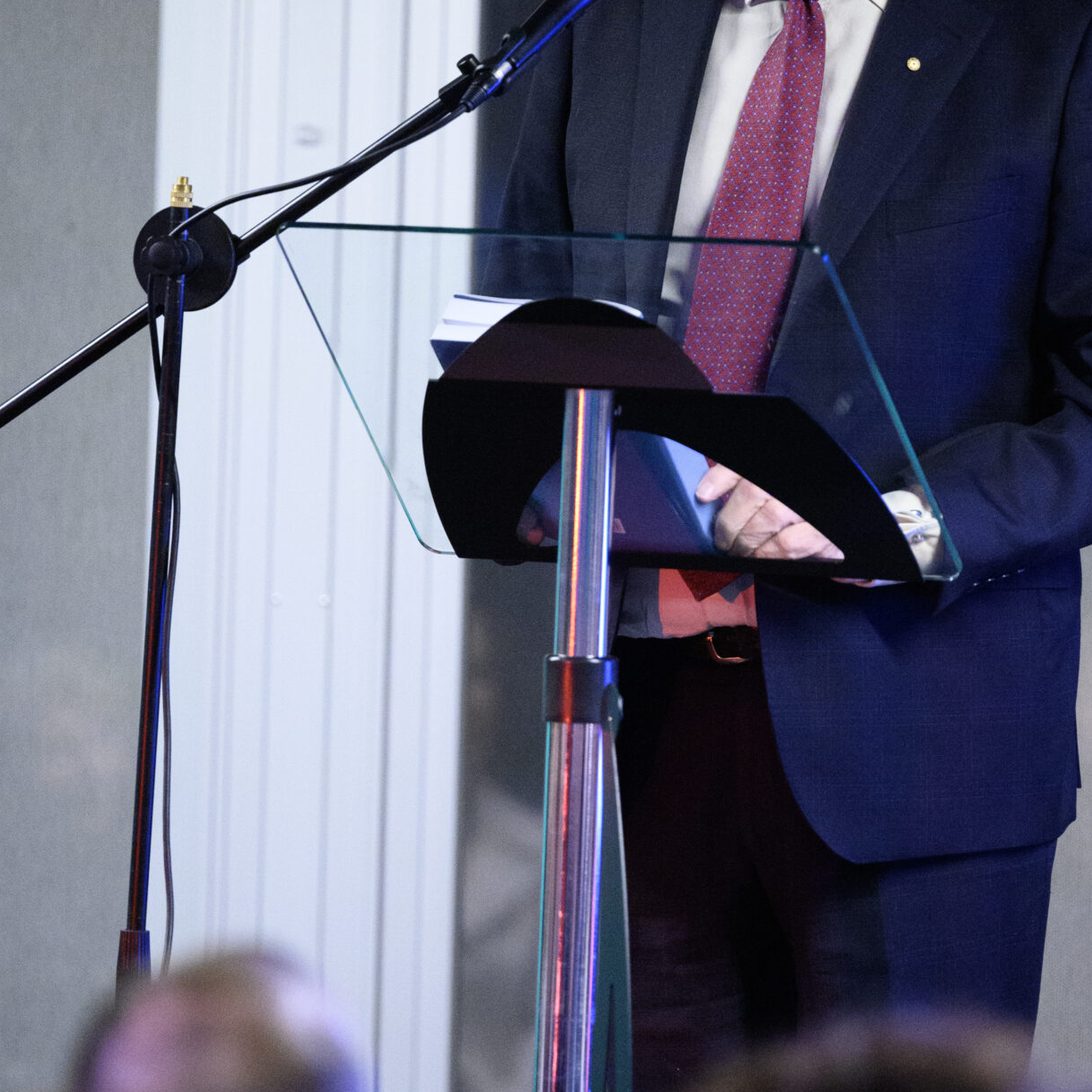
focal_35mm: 355
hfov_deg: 4.9
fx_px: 12670
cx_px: 747
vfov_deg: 4.9
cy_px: 569
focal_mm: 200
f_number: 2.8
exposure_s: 1/80
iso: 6400
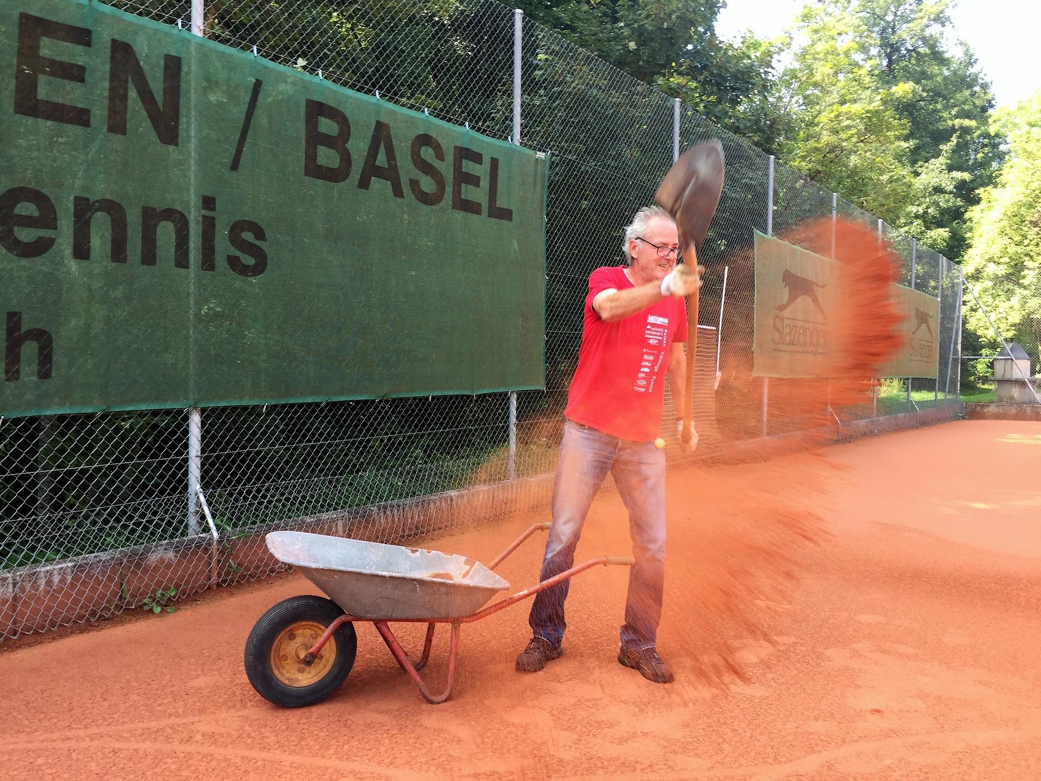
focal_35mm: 29
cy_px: 390
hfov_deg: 61.7
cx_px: 520
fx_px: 872
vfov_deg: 48.2
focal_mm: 4.15
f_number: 2.2
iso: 32
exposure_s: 1/127
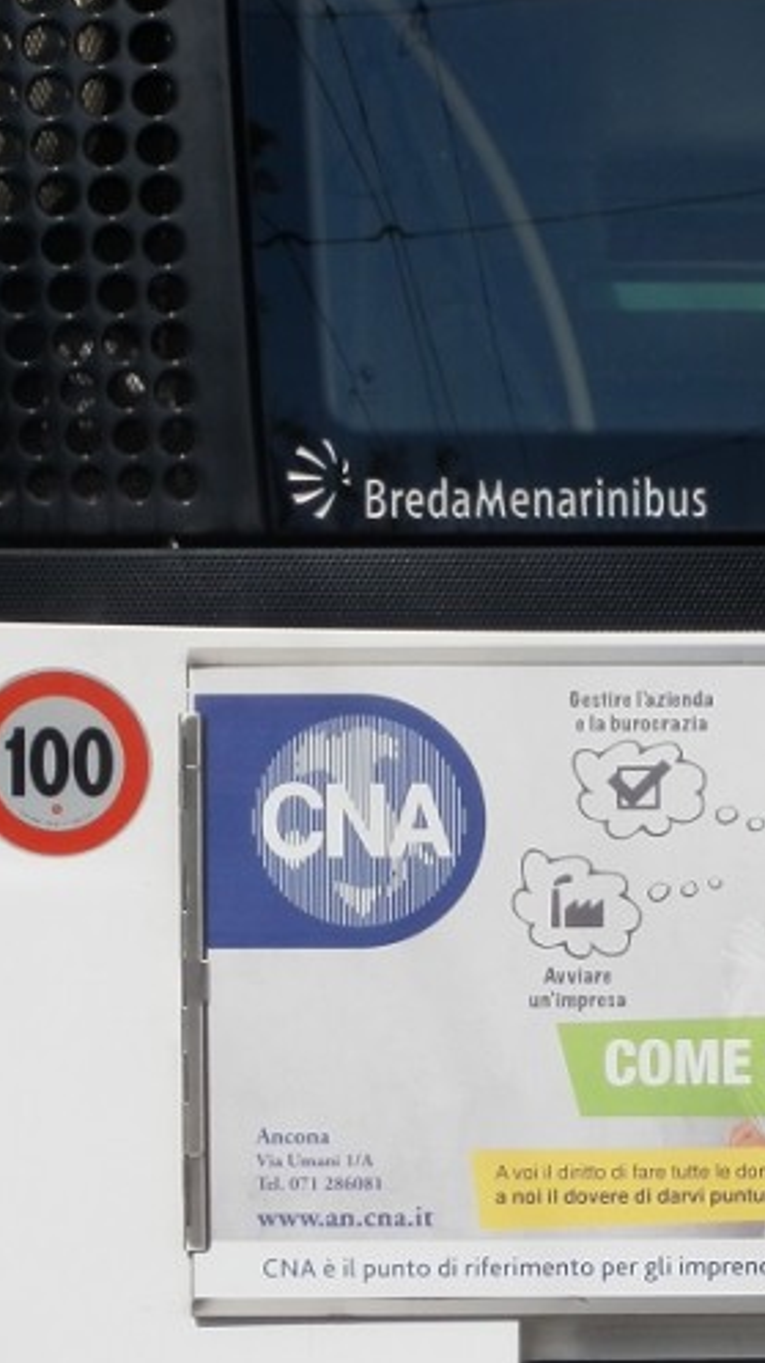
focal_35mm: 128
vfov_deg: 16.7
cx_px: 743
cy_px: 897
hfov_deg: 9.4
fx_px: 4623
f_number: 4.5
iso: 80
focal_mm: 10.1
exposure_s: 1/640
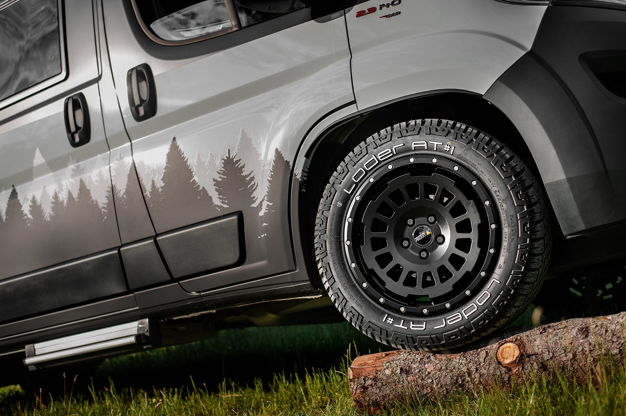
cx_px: 313
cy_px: 208
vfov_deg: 27.0
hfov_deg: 39.6
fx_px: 869
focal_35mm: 50
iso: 320
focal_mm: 50
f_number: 2.8
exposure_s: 1/3200
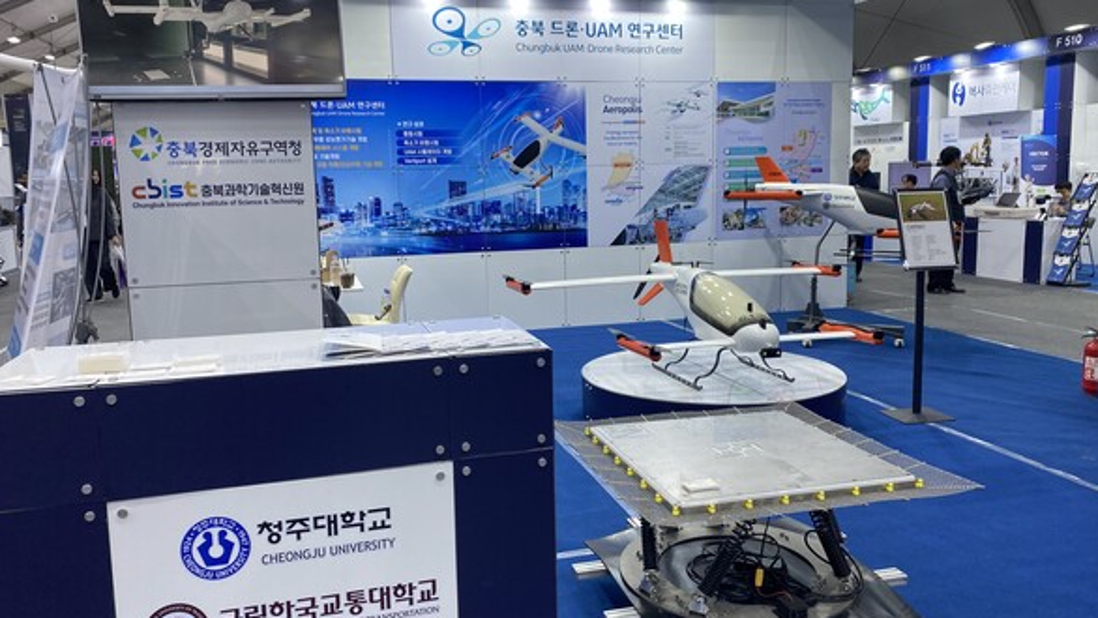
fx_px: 845
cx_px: 545
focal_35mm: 29
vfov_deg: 40.2
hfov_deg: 66.1
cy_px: 298
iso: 80
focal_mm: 4.25
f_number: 1.8
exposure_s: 1/120
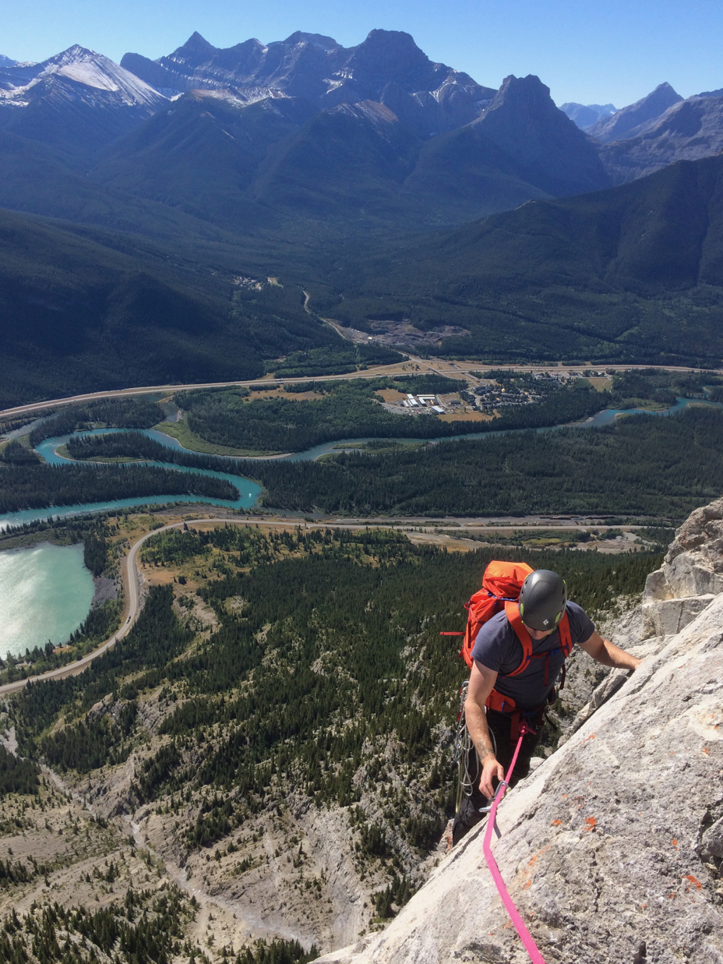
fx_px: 835
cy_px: 468
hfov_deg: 46.8
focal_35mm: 30
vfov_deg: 59.9
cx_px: 365
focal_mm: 4.15
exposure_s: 1/1866
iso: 32
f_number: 2.2
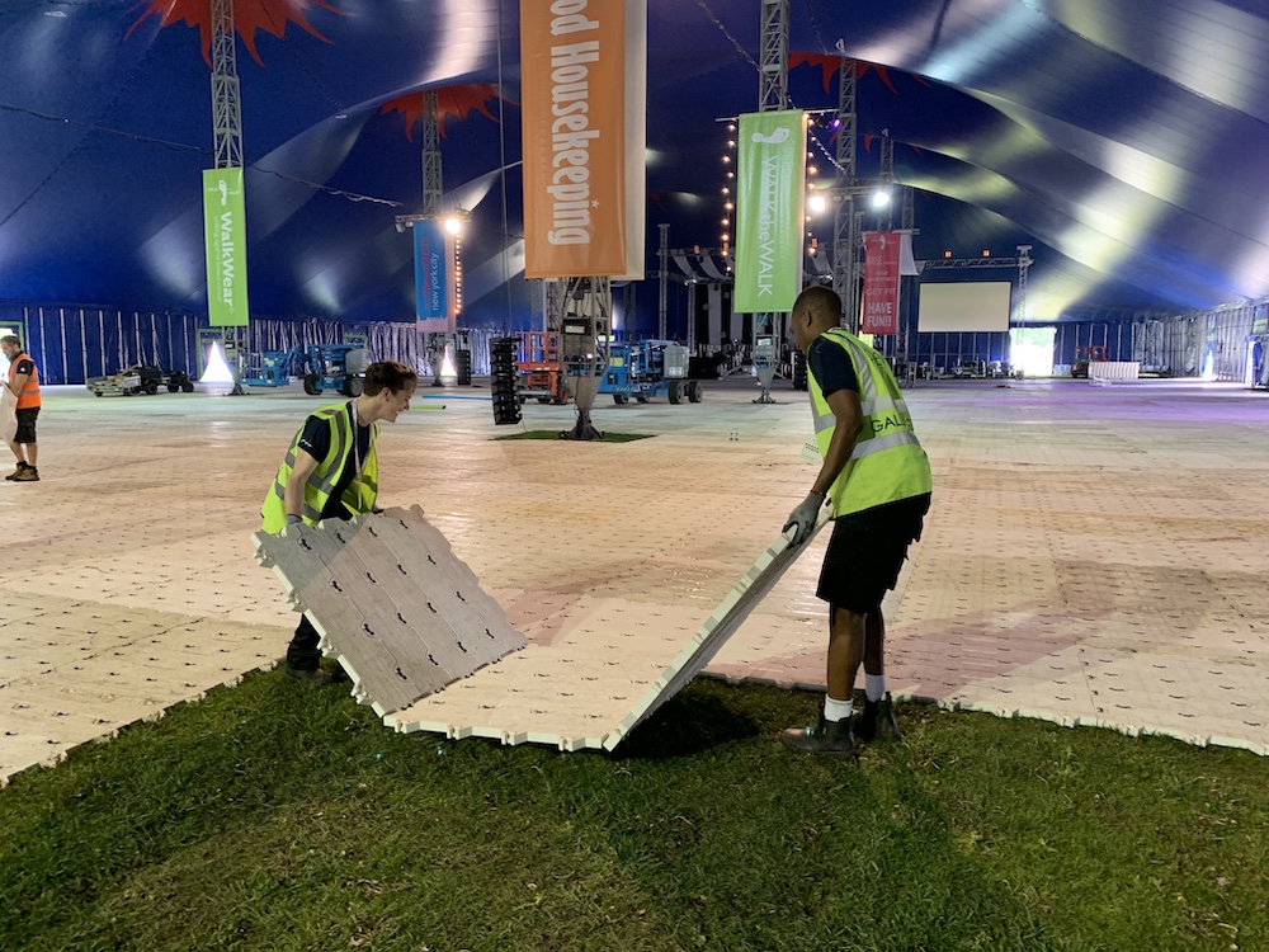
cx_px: 634
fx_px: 953
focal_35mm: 26
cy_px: 476
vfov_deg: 53.1
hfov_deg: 67.3
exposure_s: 1/60
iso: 100
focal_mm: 4.25
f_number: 1.8
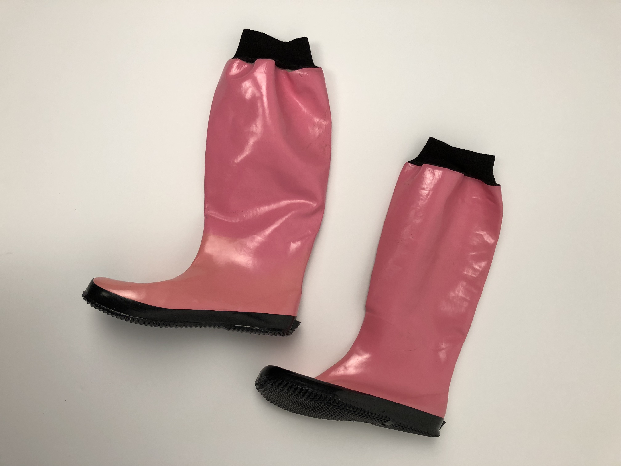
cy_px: 233
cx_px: 310
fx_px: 520
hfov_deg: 61.7
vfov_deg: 48.2
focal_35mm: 29
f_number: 1.8
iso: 40
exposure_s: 1/24
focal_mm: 3.99
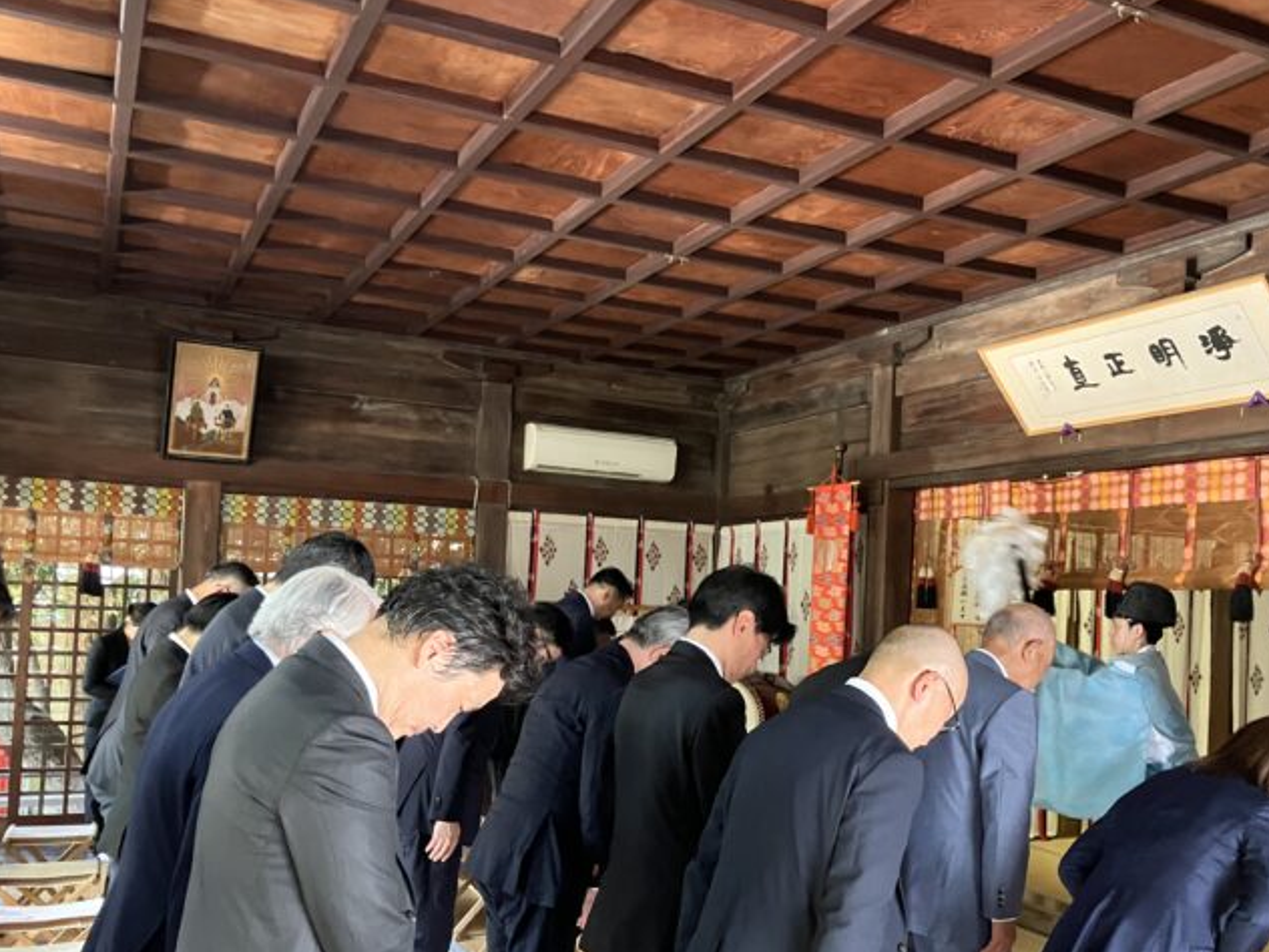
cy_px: 572
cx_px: 767
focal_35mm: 34
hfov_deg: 53.5
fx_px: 1246
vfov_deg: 41.6
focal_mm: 3.99
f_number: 1.8
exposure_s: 1/25
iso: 320
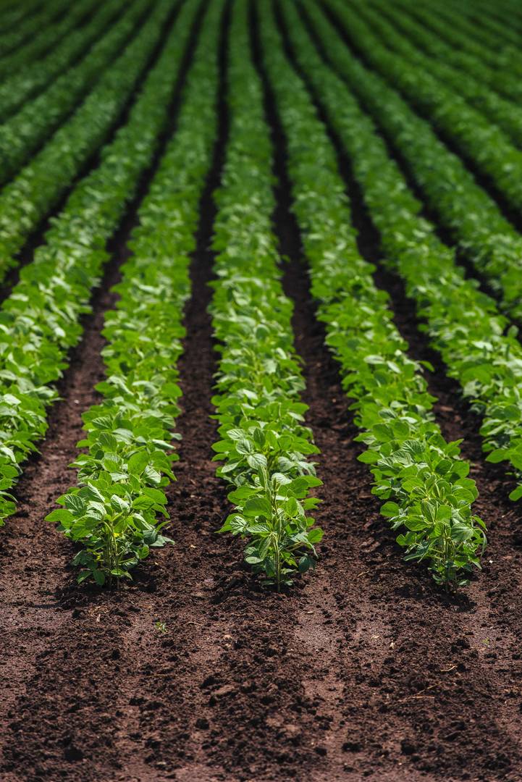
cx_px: 261
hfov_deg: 6.9
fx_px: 4345
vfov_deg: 10.3
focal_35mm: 200
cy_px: 391
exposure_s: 1/320
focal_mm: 200
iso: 50
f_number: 6.3
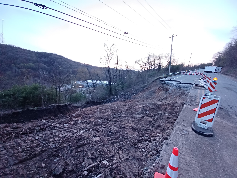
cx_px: 118
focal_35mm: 13
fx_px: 89
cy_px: 89
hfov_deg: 106.2
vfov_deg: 89.9
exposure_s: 1/20
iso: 400
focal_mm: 1.42
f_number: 2.2
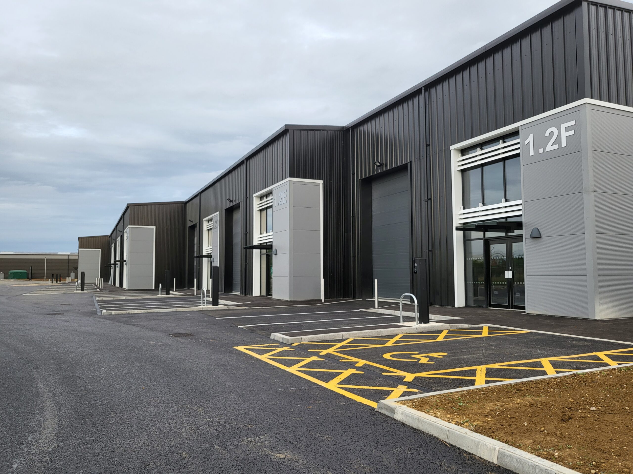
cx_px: 316
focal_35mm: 26
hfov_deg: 67.3
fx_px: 475
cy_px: 237
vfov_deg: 53.1
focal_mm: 4.25
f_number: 1.8
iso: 50
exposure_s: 1/300
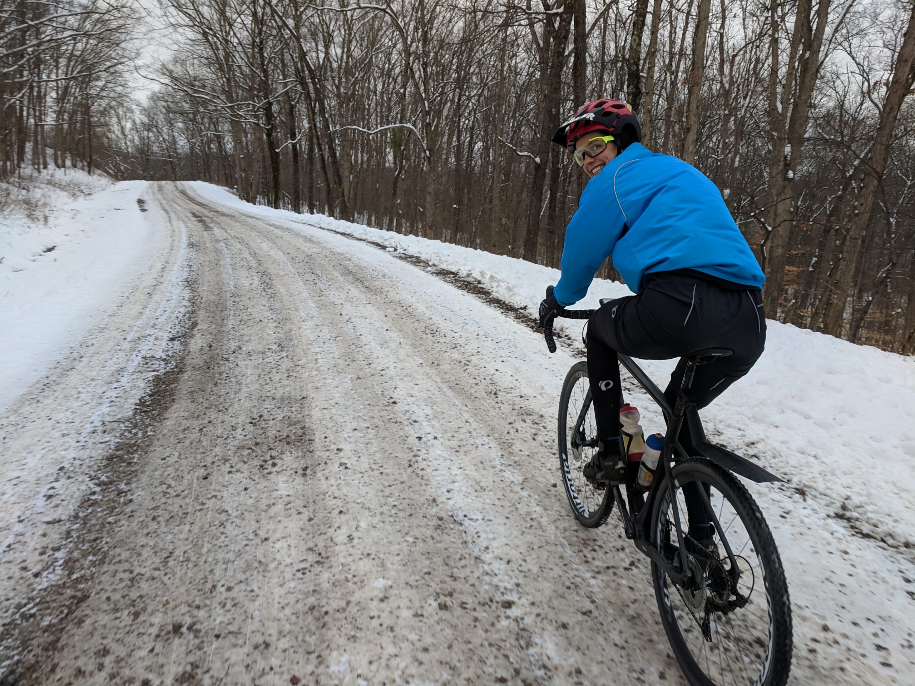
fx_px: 687
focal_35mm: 26
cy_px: 343
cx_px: 458
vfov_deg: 53.1
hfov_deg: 67.3
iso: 53
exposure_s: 1/286
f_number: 2
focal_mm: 4.67
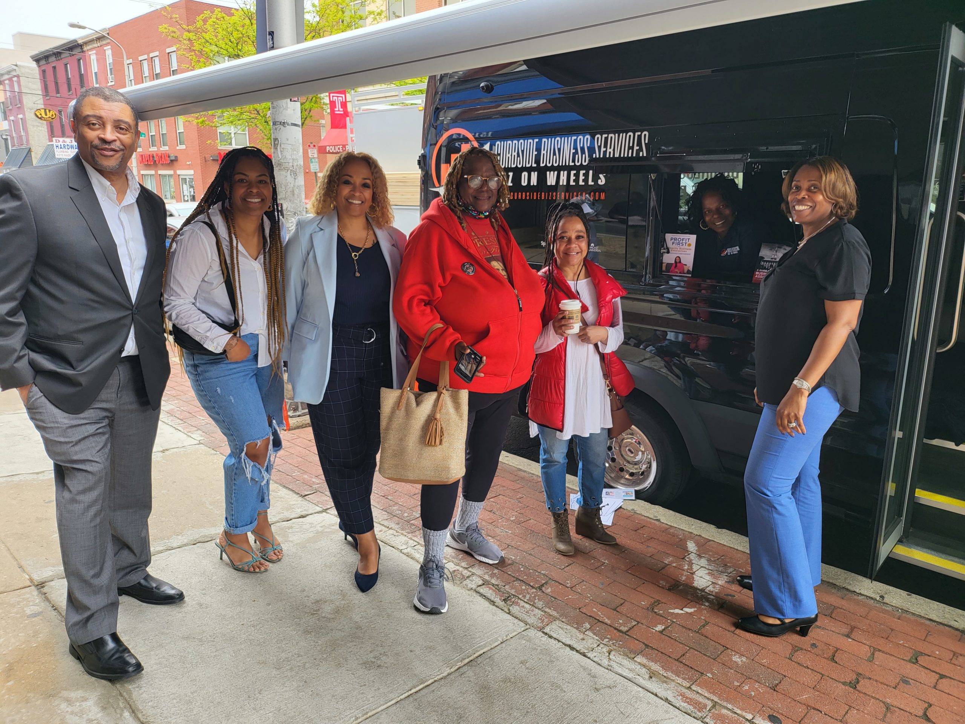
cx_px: 482
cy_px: 362
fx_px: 669
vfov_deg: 56.8
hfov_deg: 71.6
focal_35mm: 24
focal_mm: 5
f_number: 1.8
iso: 40
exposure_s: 1/202
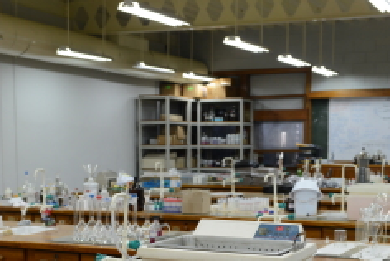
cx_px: 213
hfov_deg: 30.0
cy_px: 206
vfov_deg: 20.2
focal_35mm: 67
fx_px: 727
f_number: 3.5
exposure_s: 1/50
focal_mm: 36
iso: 640
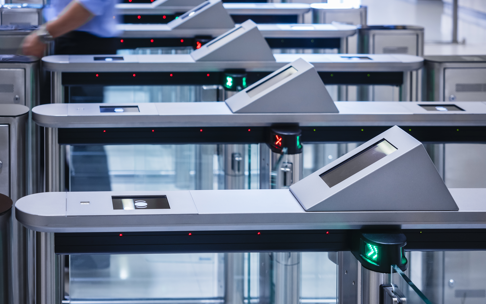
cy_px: 131
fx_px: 993
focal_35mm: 75
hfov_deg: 27.5
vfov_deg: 17.4
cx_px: 244
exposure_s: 1/25
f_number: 2.8
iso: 200
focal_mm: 35
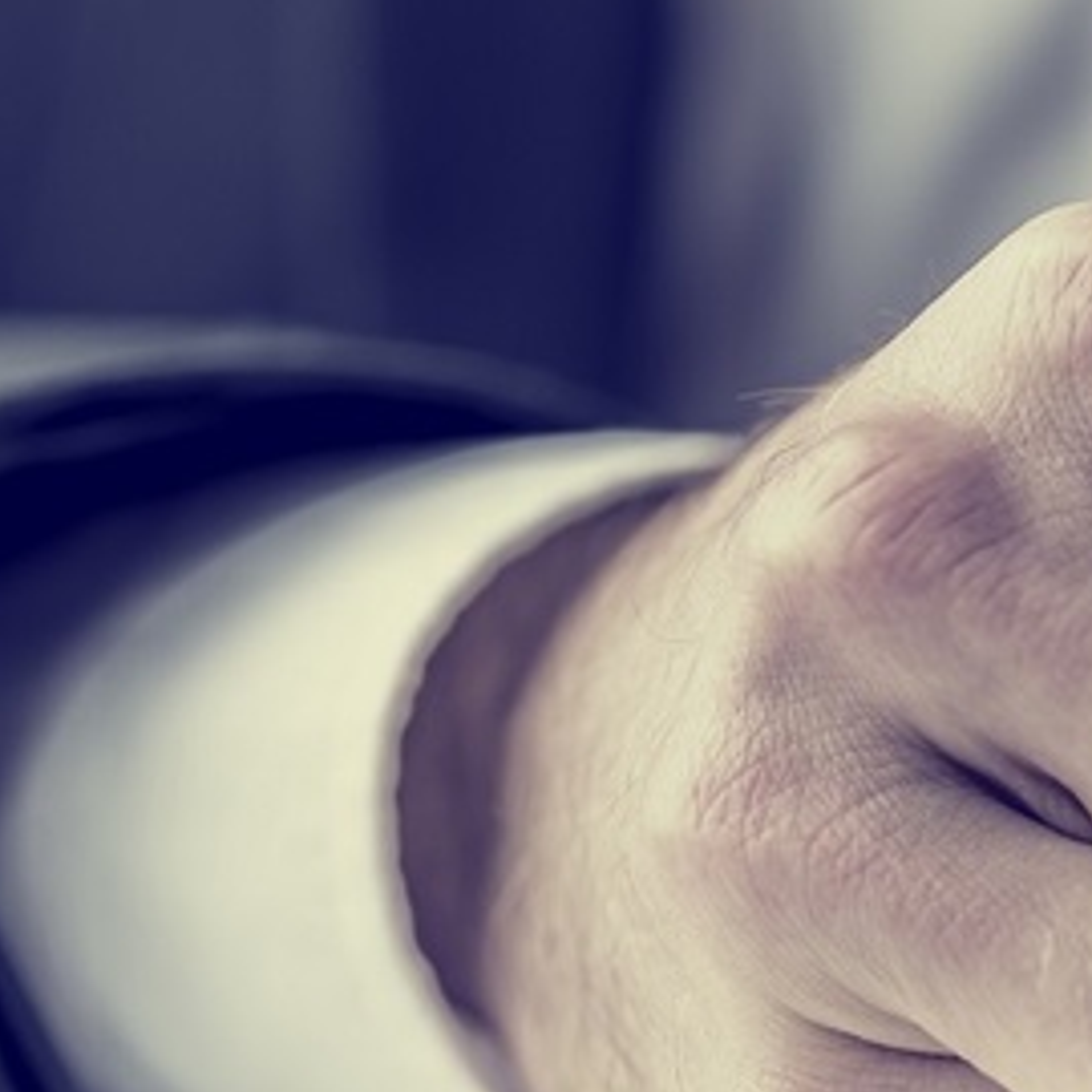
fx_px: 8244
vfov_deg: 7.6
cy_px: 588
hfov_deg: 7.5
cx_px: 1274
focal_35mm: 231
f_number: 4
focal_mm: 105
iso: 100
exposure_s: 1/15
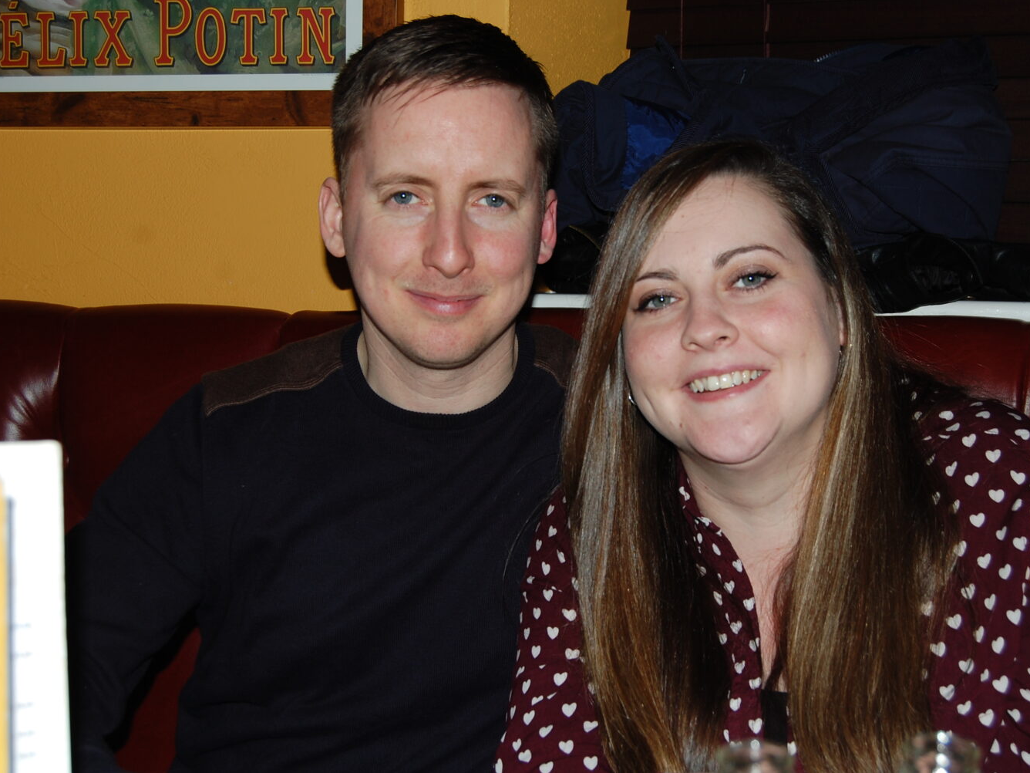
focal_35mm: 53
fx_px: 1577
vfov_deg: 27.5
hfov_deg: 36.1
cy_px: 380
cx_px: 570
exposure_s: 1/125
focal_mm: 32
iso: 200
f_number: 5.6
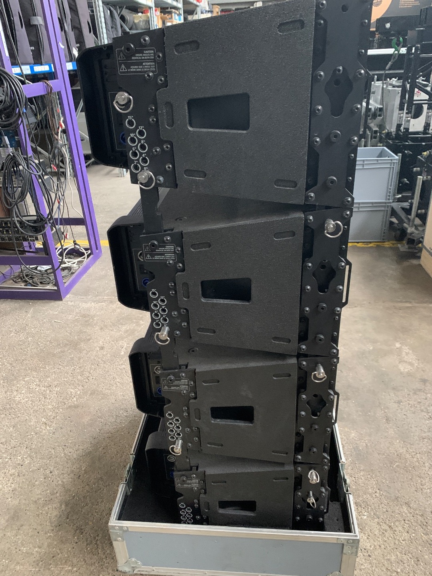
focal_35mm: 26
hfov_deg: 53.1
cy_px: 288
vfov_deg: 67.3
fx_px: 433
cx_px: 216
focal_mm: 4.25
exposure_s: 1/30
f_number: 1.8
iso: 500
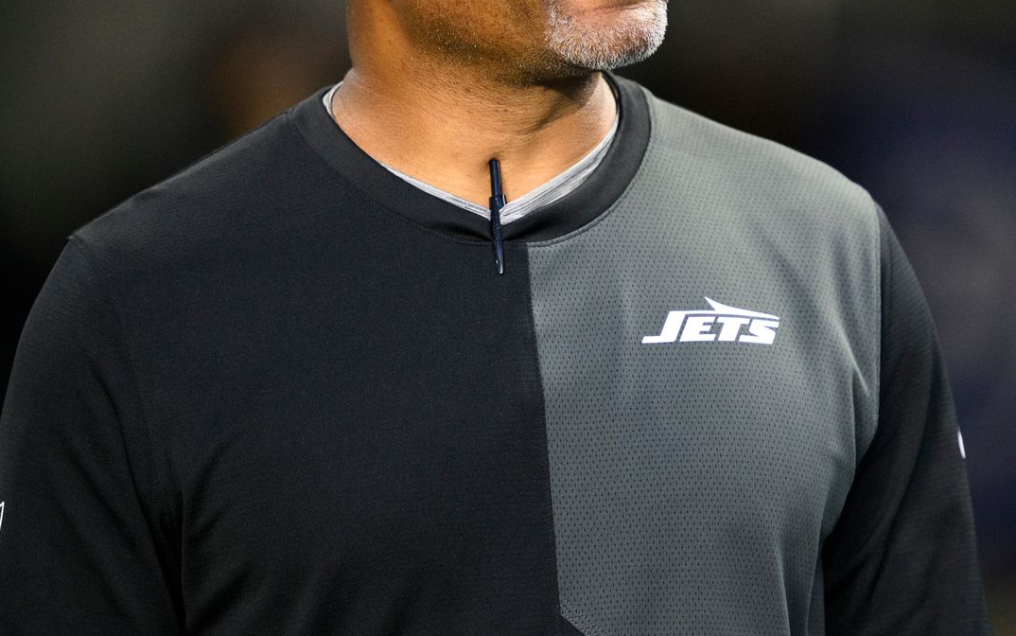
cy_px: 200
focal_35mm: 777
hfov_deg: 2.7
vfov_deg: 1.7
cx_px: 713
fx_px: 21521
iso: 2500
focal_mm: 400
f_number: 2.8
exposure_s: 1/1250
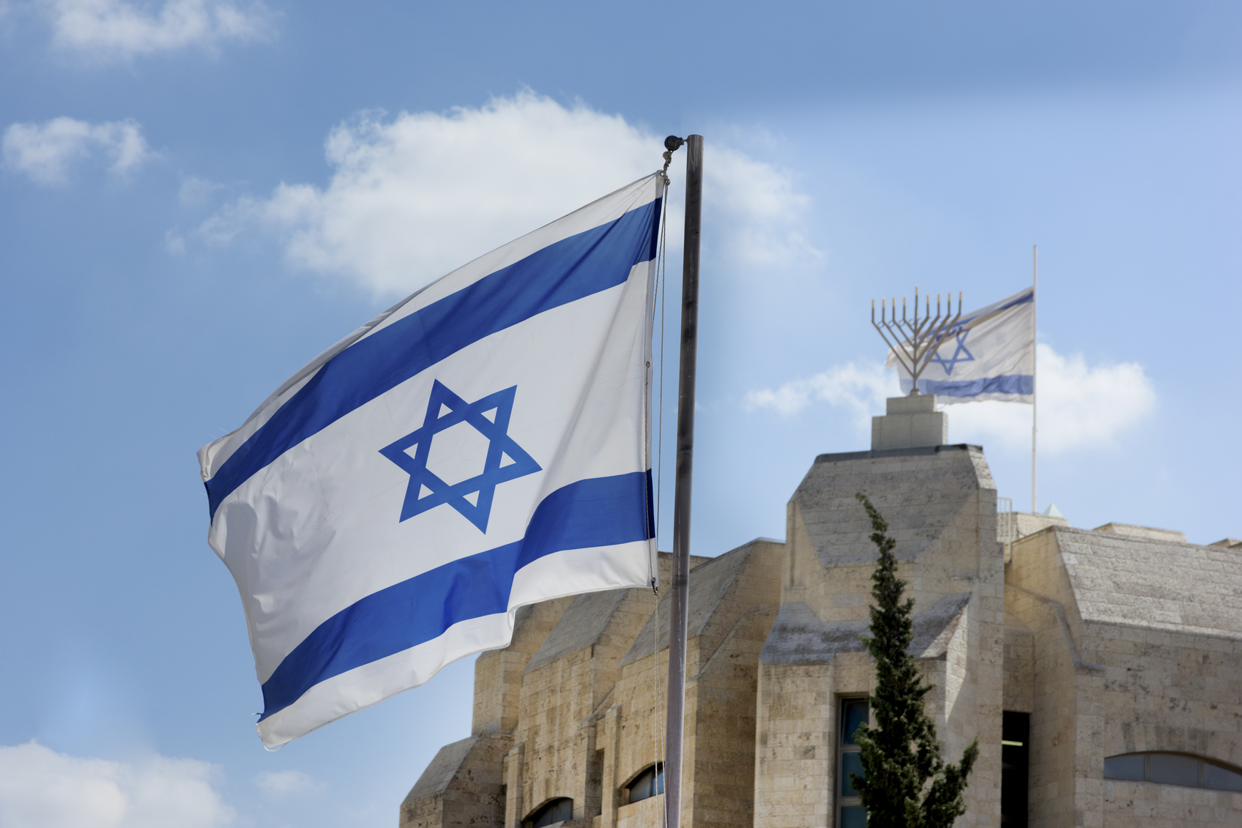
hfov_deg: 20.0
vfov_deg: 13.4
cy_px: 414
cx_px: 621
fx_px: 3519
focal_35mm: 102
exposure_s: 1/1000
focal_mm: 102
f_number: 13
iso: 400
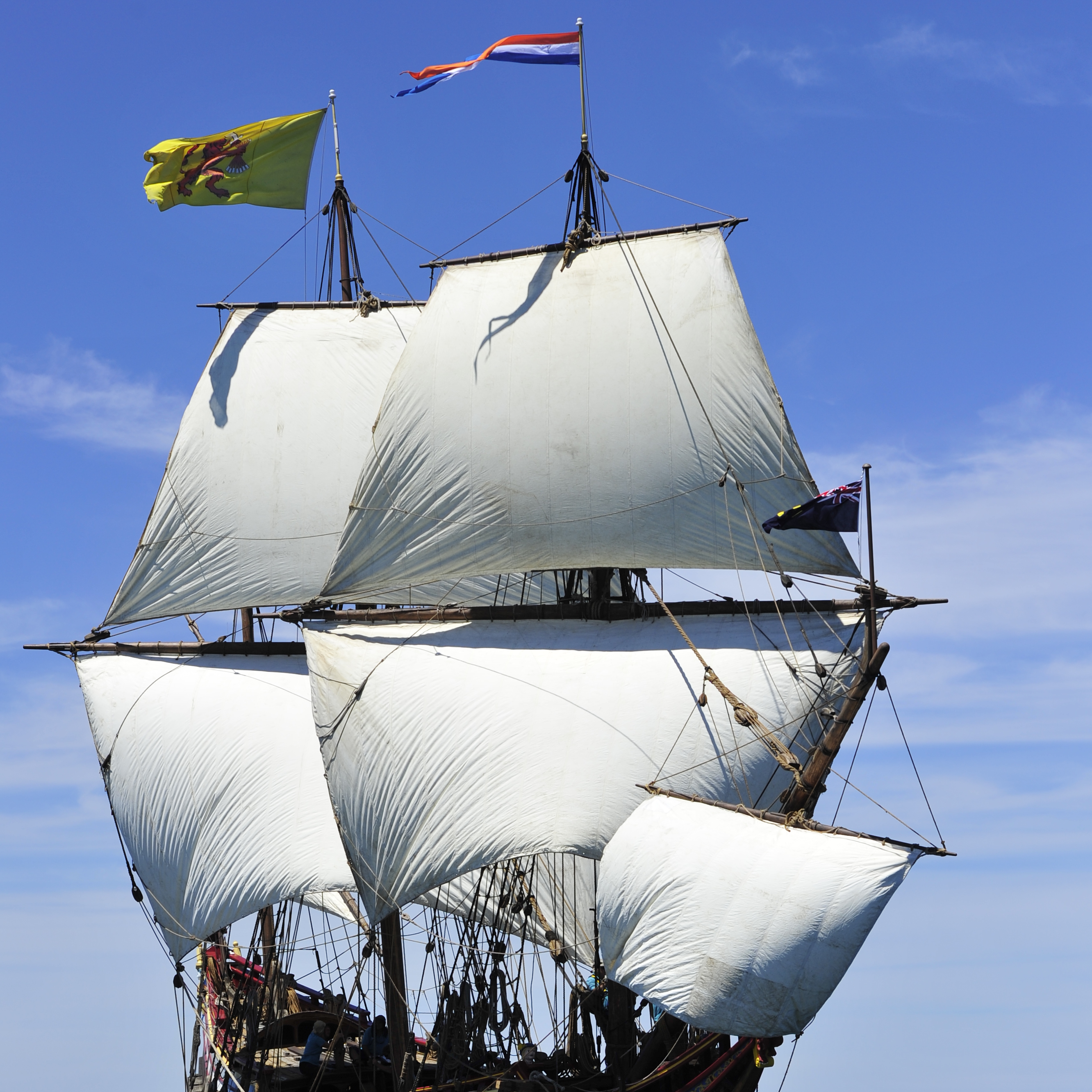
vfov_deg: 18.3
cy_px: 657
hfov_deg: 18.3
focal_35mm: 95
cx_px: 567
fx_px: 3391
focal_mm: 70
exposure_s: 1/1600
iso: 250
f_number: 6.3
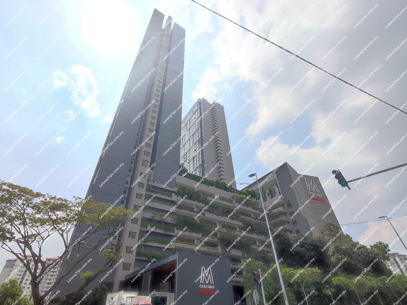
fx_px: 188
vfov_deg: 78.1
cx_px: 204
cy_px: 152
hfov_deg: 94.5
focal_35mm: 16
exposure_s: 1/731
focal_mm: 1.65
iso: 50
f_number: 2.2
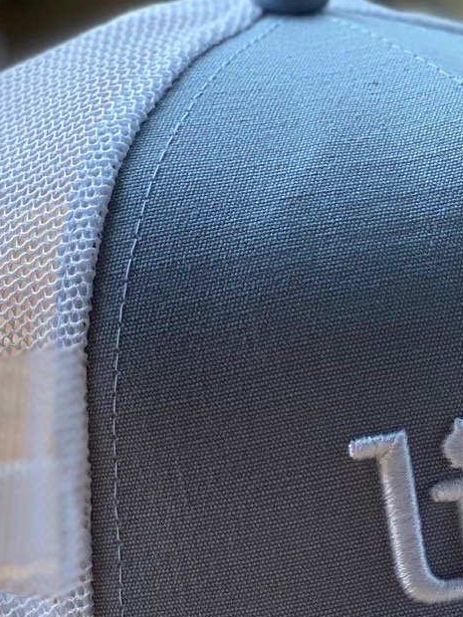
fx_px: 3014
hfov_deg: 8.7
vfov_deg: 11.6
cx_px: 424
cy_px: 647
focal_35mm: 169
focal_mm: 6
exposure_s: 1/122
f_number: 2
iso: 50
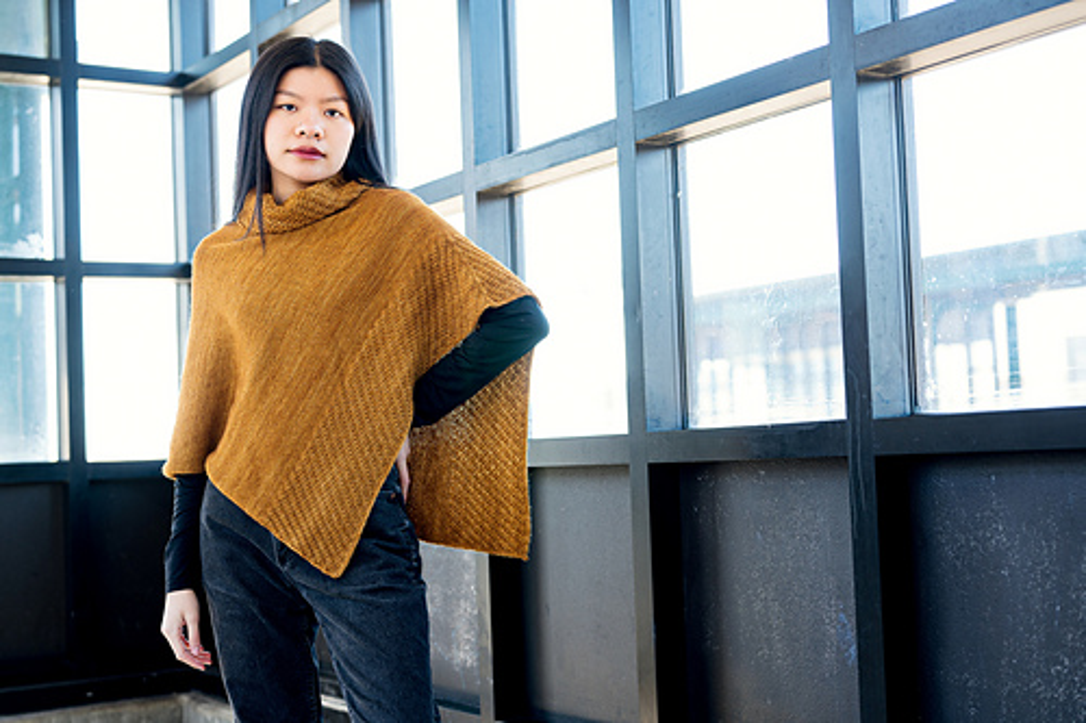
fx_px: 1508
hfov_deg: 39.6
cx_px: 543
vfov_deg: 27.0
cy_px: 362
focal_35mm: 50
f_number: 3.2
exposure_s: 1/200
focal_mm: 50
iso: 400
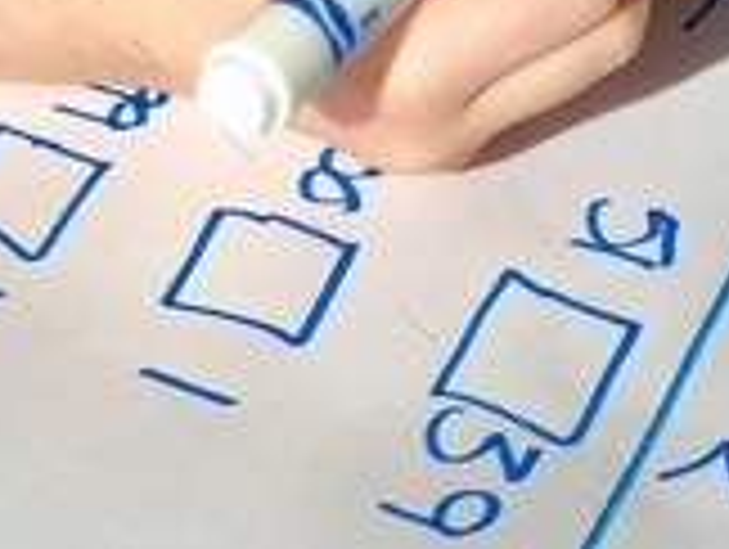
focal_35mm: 207
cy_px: -441
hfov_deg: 9.5
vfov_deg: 7.0
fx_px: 4366
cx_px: -9
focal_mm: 6.6
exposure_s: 1/329
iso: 20
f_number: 2.8
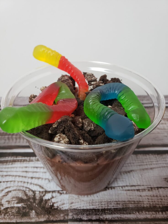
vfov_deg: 67.3
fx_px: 168
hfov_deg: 53.1
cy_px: 112
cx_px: 84
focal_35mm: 26
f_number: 2.4
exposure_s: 1/60
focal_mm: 4.3
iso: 320
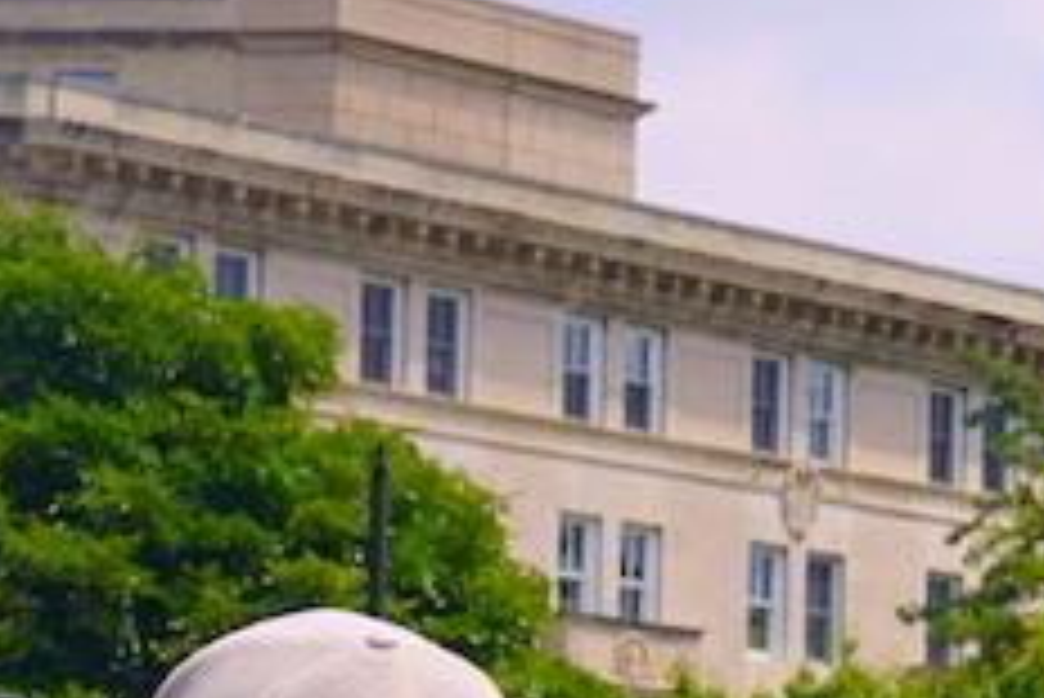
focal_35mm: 241
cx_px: 2084
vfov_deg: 5.7
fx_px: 6981
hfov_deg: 8.1
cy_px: 432
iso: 100
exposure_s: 1/160
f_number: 11
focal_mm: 31
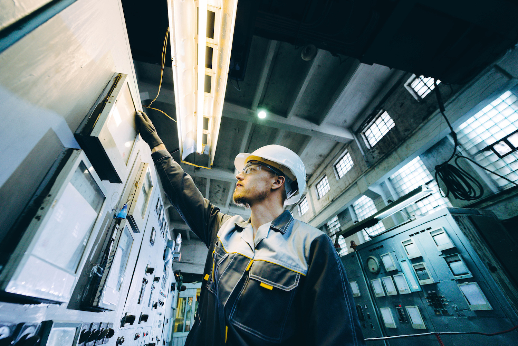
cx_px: 259
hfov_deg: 104.2
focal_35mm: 14
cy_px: 173
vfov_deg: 81.2
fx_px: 201
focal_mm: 14
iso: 500
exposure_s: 1/50
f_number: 4
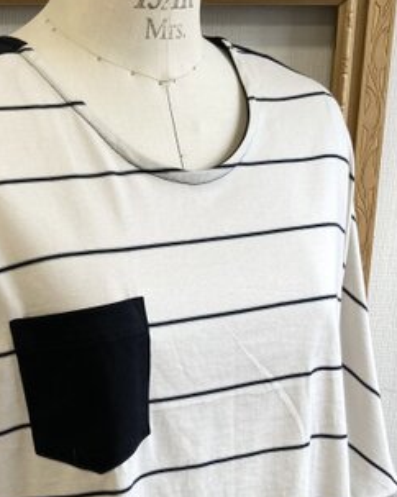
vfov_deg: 24.2
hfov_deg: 19.5
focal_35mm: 77
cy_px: 424
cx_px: 36
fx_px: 1132
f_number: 1.8
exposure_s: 1/100
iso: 25
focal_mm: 3.99
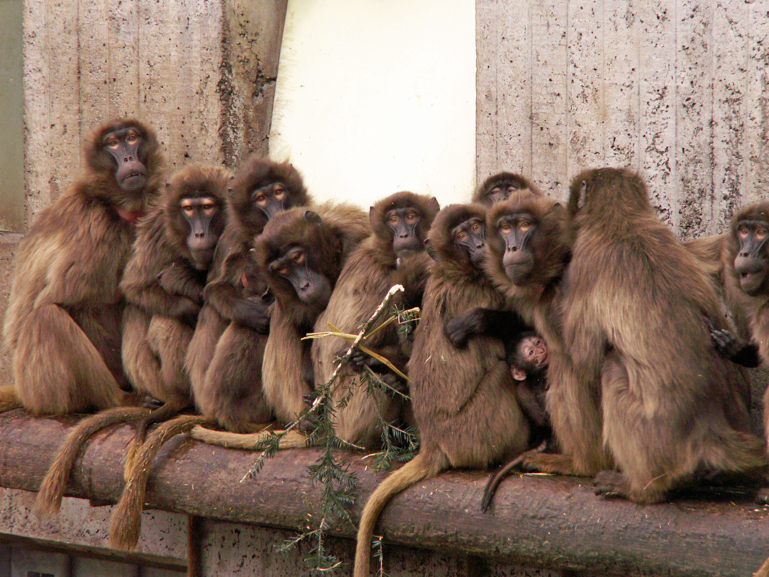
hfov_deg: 7.6
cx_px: 384
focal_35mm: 260
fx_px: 5776
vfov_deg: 5.7
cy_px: 288
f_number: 4
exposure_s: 1/100
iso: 160
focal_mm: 42.64
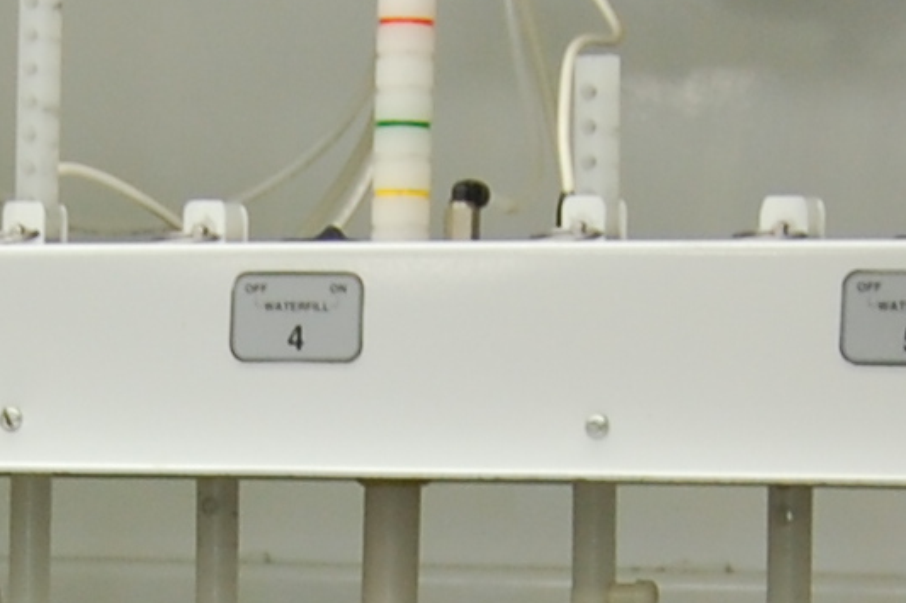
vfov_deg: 6.6
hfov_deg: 10.1
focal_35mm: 203
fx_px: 5107
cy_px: 994
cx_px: 78
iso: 400
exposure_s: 1/60
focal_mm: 24
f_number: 4
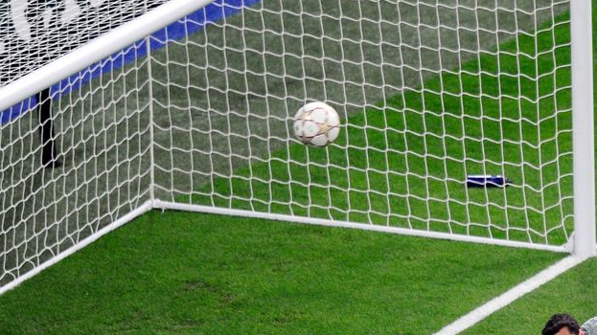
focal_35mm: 807
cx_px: 425
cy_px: 358
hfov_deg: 2.7
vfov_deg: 1.5
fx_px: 12771
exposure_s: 1/800
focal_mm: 400
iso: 1250
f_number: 2.8
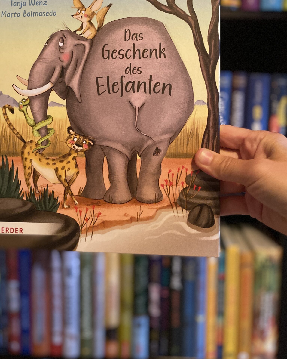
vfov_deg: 52.2
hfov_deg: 43.0
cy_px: 131
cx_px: 108
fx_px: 361
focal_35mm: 34
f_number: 1.8
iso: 500
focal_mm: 4.25
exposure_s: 1/25
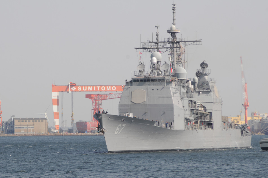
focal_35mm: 300
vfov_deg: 4.6
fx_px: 2231
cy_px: 89
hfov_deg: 6.9
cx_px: 134
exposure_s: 1/500
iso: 200
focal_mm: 200
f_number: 8
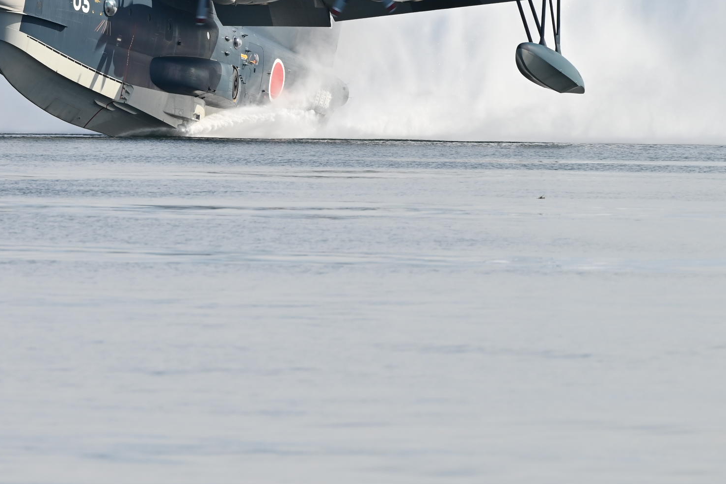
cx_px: 59
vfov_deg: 1.6
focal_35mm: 834
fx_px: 16818
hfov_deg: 2.5
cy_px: 75
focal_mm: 410
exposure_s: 1/1000
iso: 320
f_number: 9
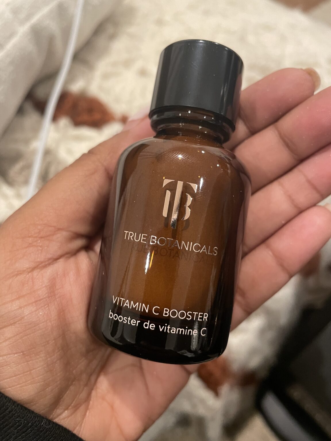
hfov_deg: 53.1
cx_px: 166
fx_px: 331
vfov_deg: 67.3
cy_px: 220
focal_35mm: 26
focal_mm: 4.2
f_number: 1.6
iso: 320
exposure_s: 1/40
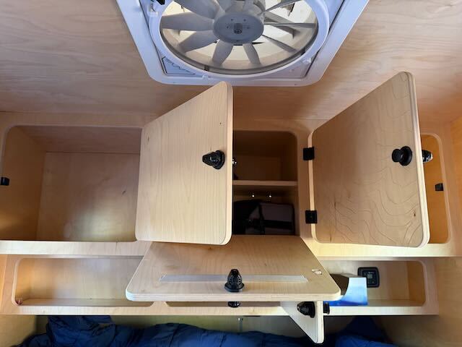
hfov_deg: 71.6
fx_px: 320
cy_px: 174
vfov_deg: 56.8
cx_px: 231
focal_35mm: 24
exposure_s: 1/60
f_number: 1.78
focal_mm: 6.76
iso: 250
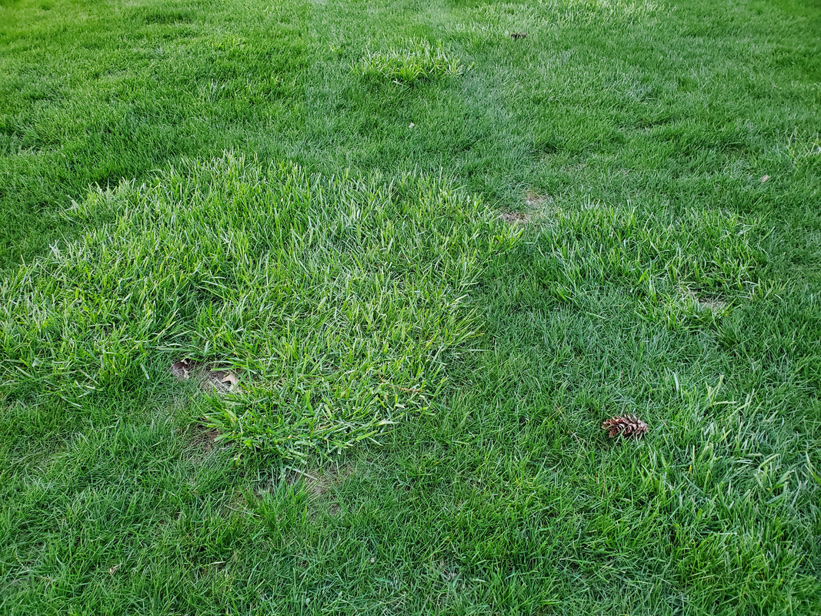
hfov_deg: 67.3
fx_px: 617
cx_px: 410
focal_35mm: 26
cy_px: 308
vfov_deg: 53.1
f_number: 2.4
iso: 200
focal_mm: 4.3
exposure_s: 1/39
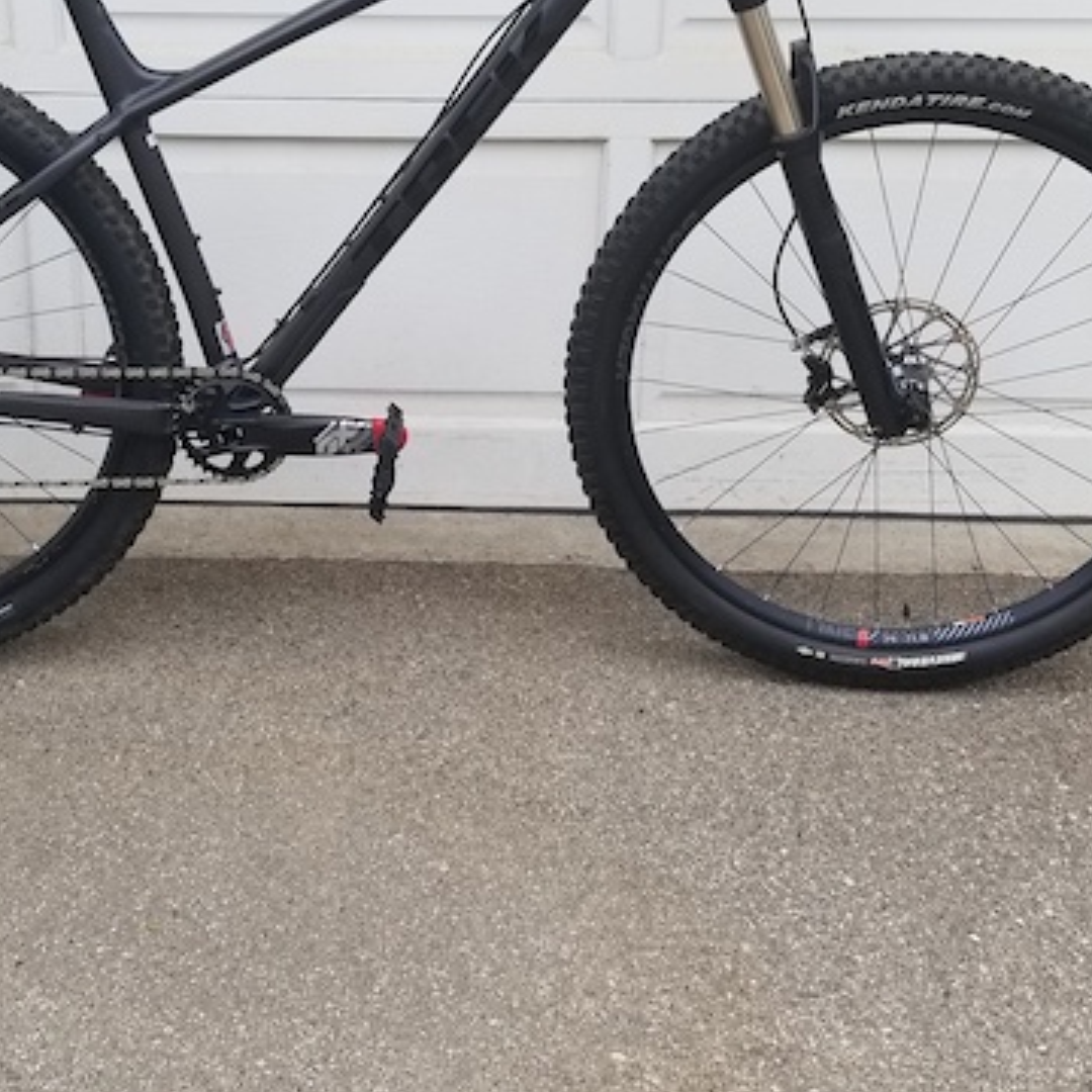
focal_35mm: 51
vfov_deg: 33.2
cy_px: 410
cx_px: 391
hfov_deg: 33.2
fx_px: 1820
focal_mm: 4.25
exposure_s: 1/766
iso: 50
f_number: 1.7
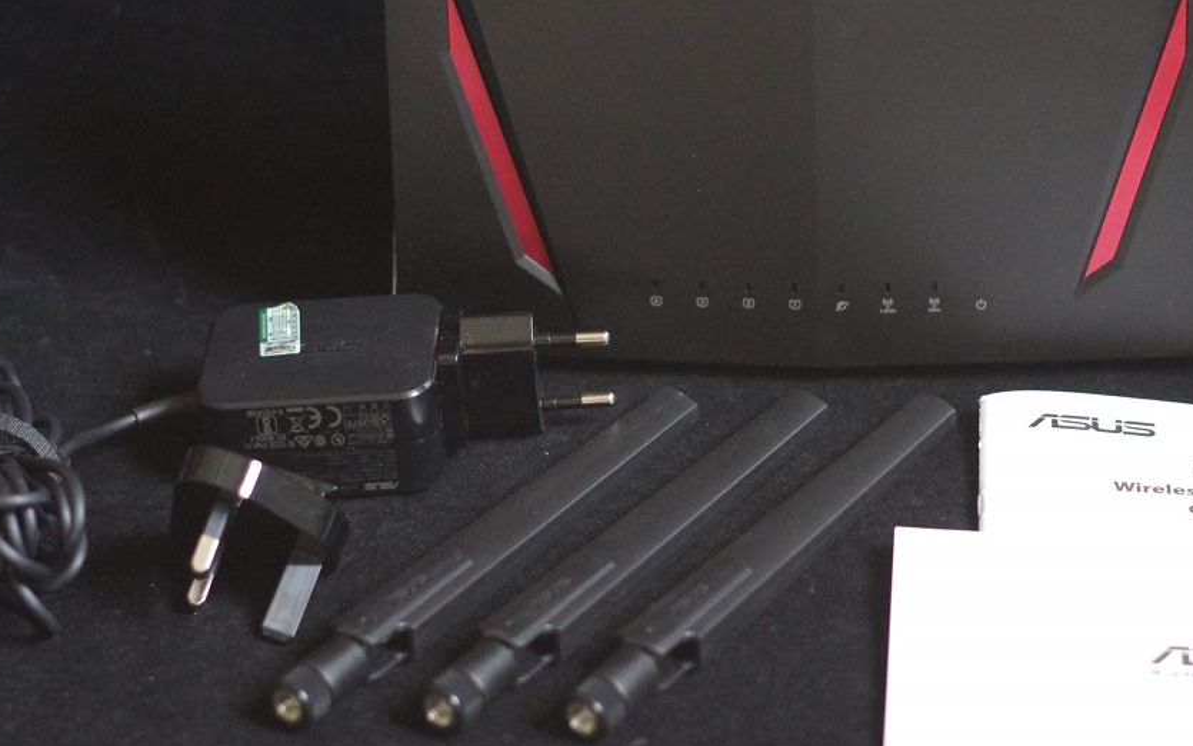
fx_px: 3804
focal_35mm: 117
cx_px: 823
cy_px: 262
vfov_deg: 11.2
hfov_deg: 17.8
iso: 1600
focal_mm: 50
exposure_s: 1/100
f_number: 2.5
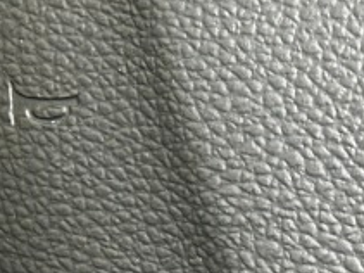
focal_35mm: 233
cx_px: -309
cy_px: 71
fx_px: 2449
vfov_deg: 6.4
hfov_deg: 8.2
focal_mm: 6.86
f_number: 1.78
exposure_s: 1/40
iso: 500
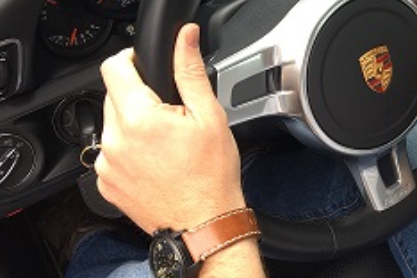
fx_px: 753
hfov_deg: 28.7
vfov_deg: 20.8
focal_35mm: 65
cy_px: 71
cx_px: 435
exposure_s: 1/108
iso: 25
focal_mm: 4.15
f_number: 2.2
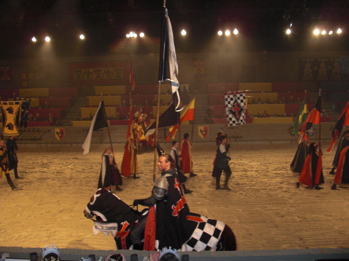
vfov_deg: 39.7
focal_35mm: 36
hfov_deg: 51.4
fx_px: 363
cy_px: 130
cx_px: 174
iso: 200
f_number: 2.8
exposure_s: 1/60
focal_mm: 6.3
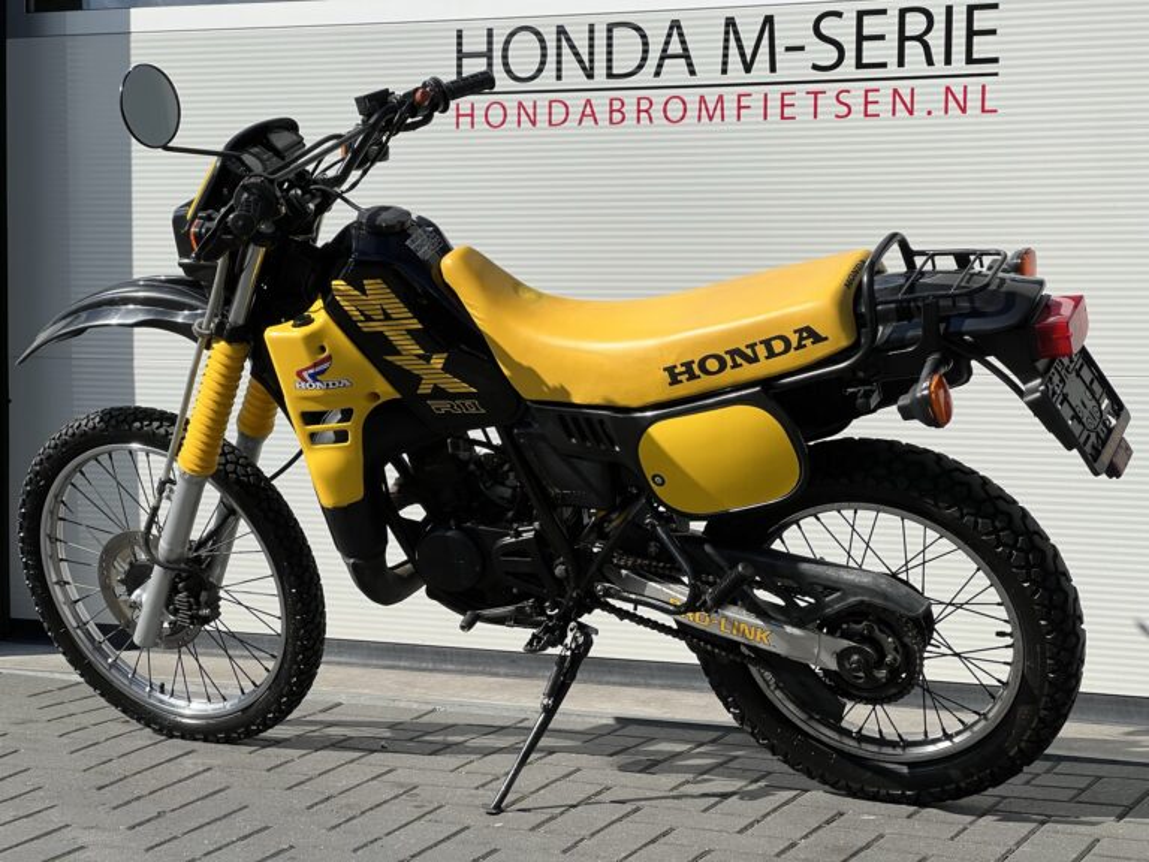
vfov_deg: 19.1
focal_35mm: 77
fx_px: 2556
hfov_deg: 25.3
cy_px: 431
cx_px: 574
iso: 32
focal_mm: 9
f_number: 2.8
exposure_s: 1/1233
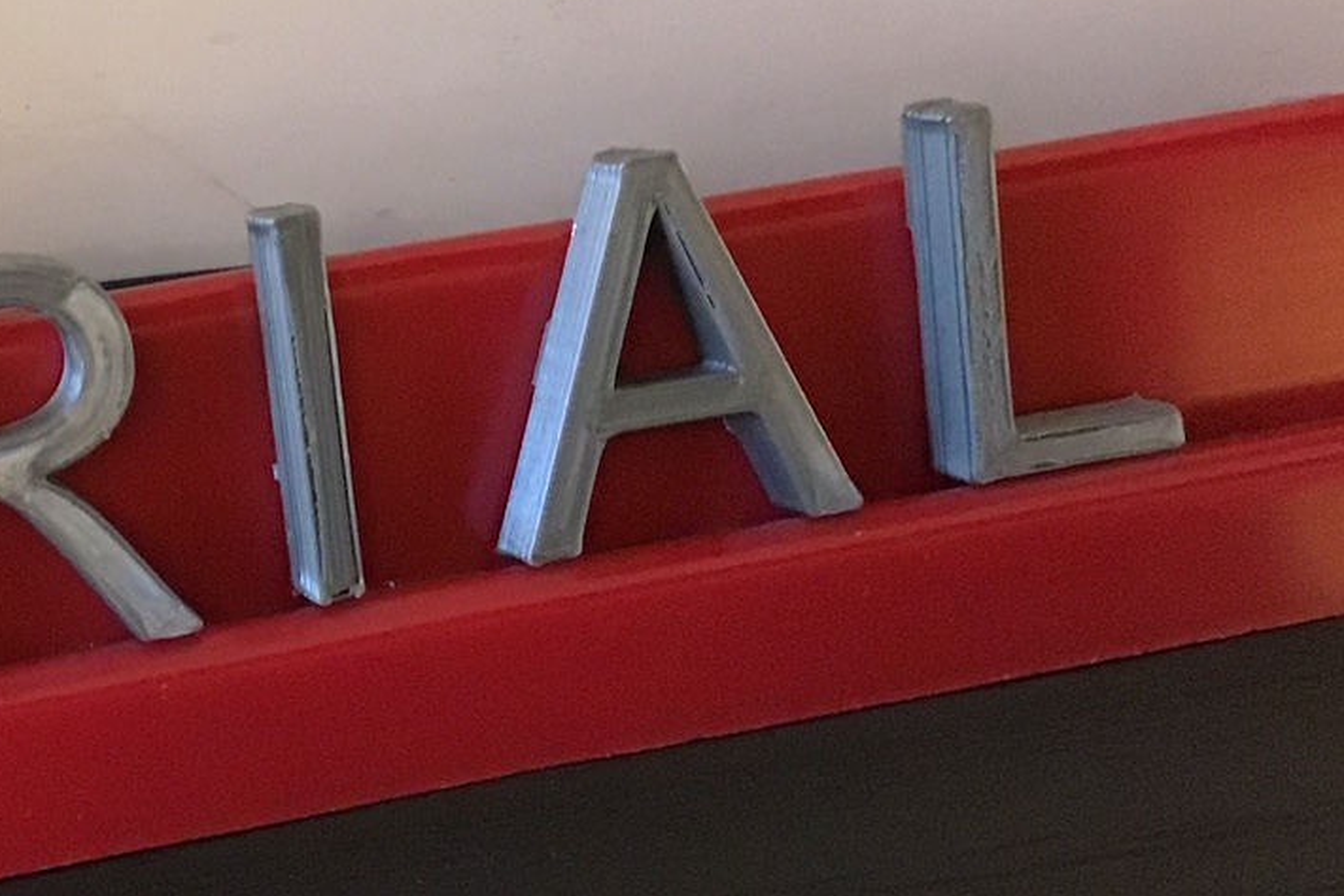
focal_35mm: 74
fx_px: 2762
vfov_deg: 18.4
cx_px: 108
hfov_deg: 26.3
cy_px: 422
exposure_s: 1/17
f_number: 2.4
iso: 320
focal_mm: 3.3
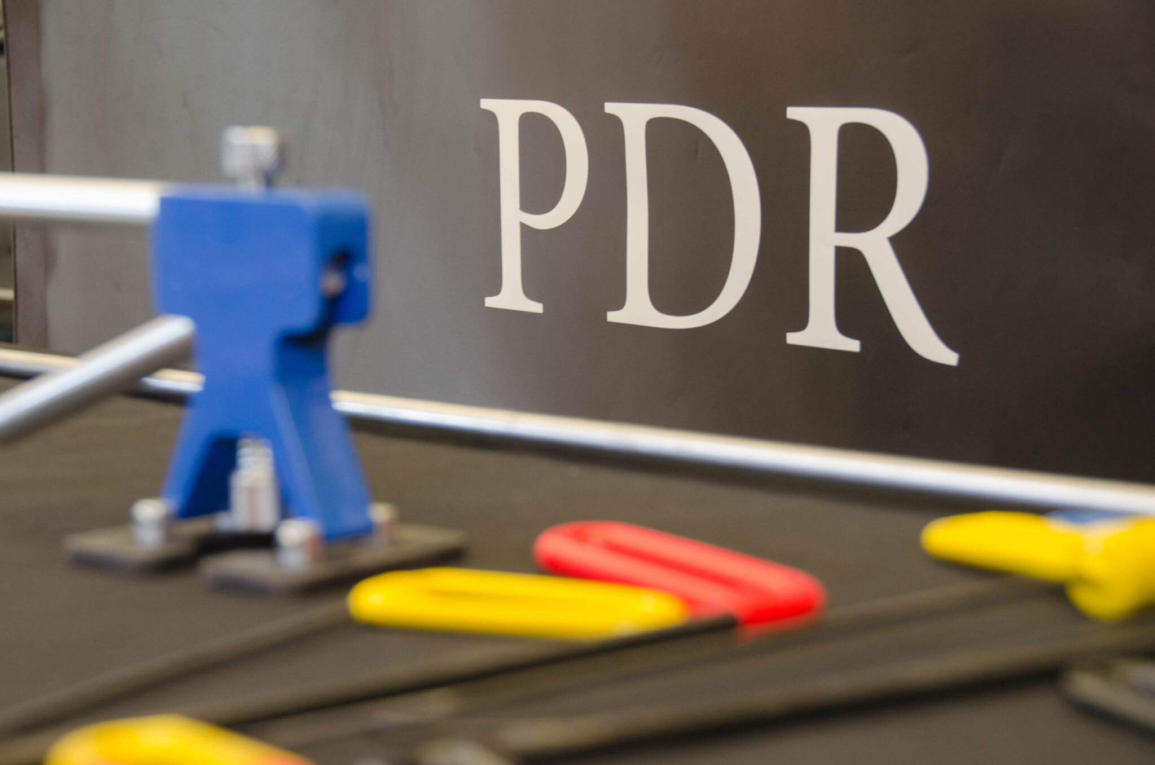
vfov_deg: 14.0
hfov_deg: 21.0
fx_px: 3121
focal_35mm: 98
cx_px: 578
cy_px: 382
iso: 320
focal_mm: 65
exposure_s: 1/25
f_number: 5.6
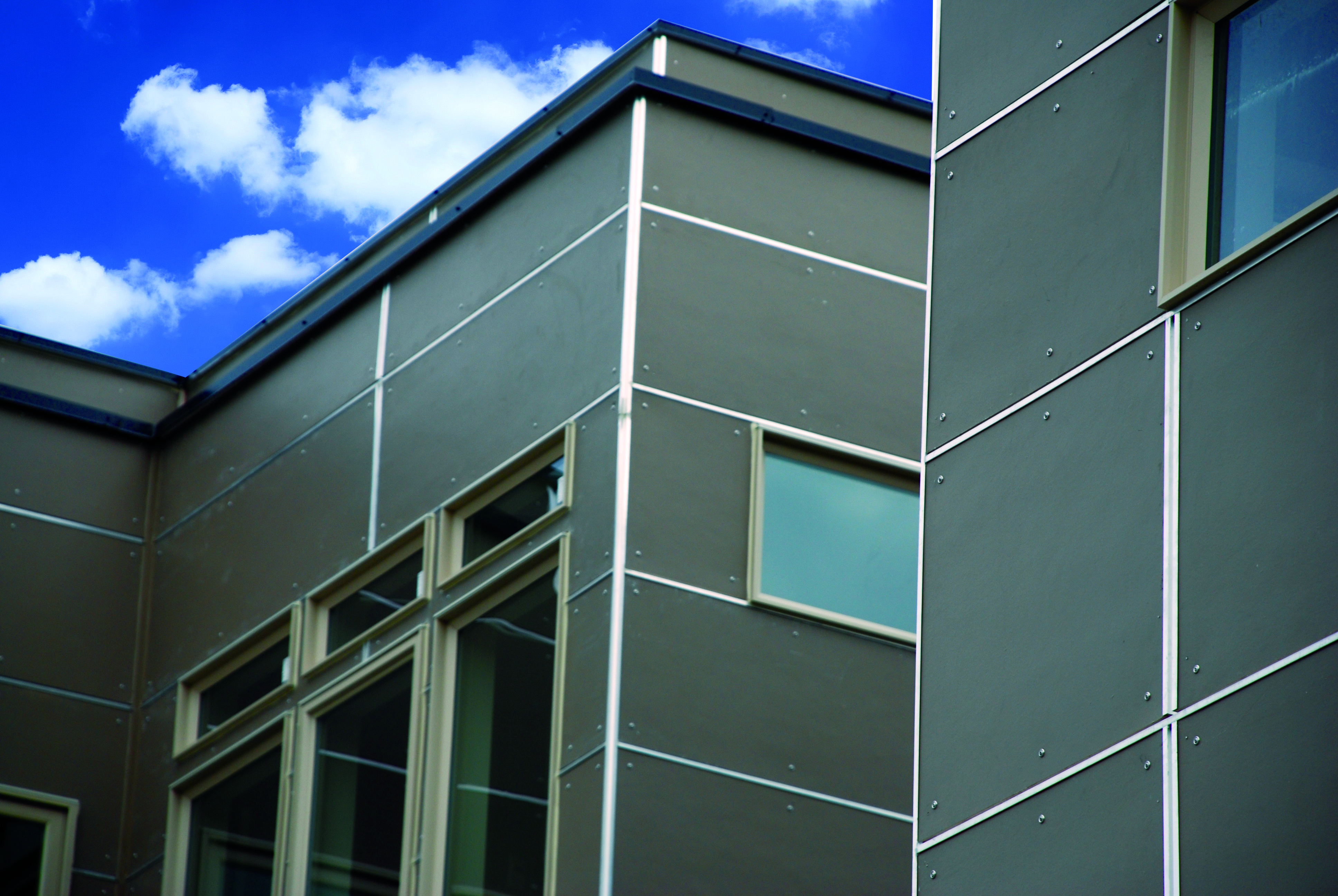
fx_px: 6977
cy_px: 448
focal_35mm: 188
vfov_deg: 7.3
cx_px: 669
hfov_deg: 11.0
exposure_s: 1/200
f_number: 5.6
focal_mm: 125
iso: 200
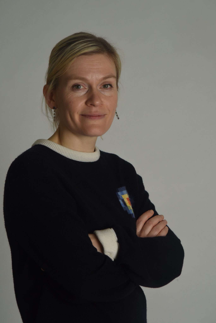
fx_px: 1079
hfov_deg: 11.4
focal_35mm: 120
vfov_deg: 17.1
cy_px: 162
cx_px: 108
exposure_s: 1/20
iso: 640
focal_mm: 120
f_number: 18
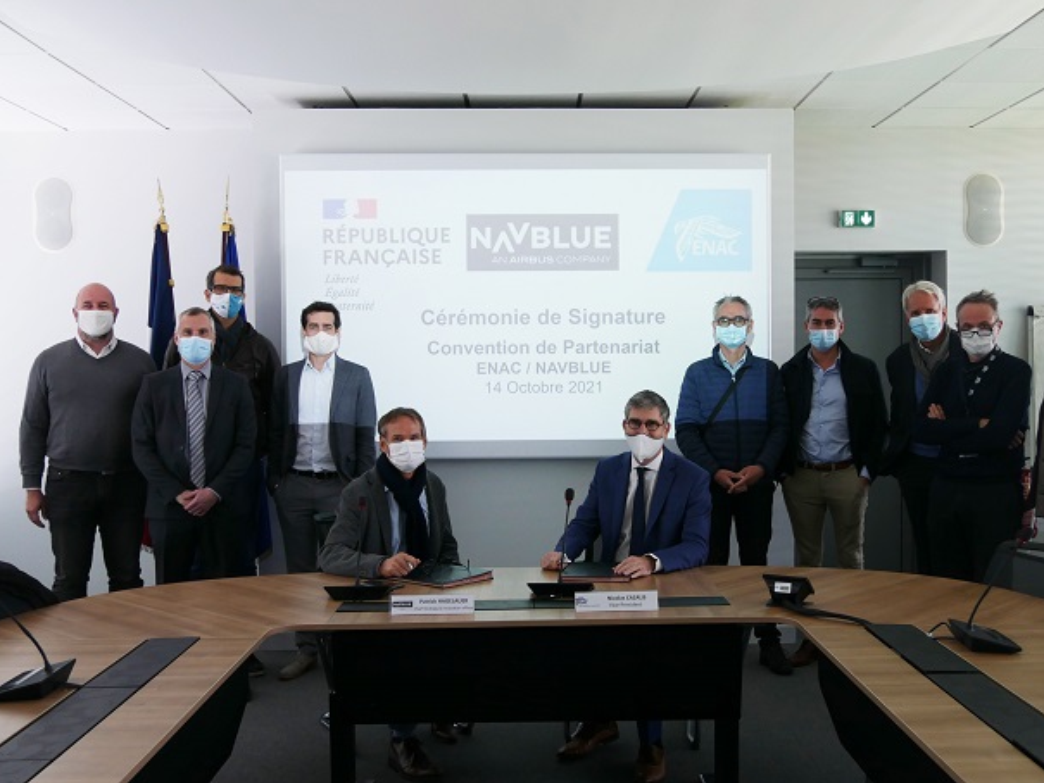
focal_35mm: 37
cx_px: 564
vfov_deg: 38.7
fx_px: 1116
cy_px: 393
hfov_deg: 50.1
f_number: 3.5
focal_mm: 14
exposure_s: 1/60
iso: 250
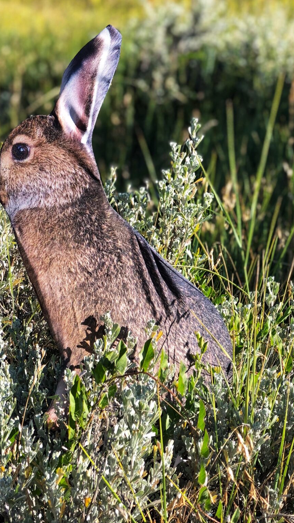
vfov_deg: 25.6
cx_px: -41
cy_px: 262
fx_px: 1150
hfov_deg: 14.2
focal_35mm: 83
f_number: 2.8
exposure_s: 1/251
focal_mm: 6.6
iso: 20
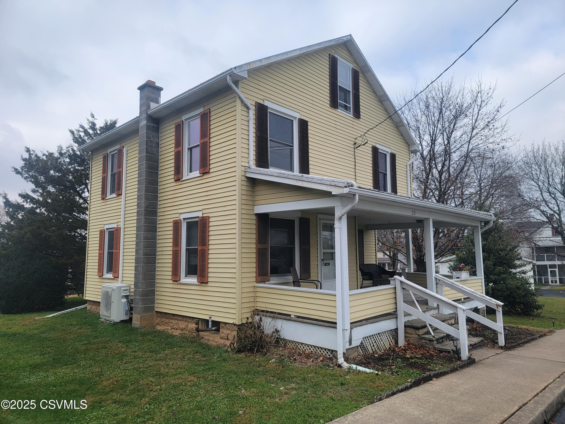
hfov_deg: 71.6
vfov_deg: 56.8
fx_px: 392
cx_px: 282
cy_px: 212
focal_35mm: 24
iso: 16
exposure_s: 1/475
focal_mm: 6.7
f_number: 1.8
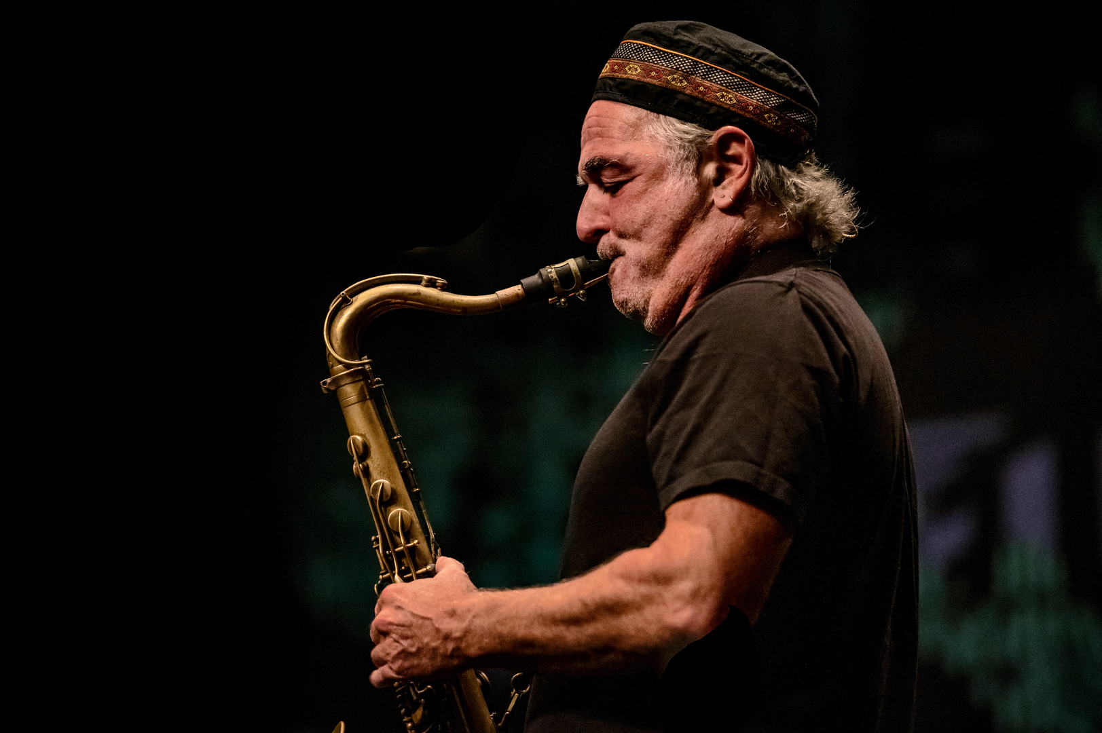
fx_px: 5506
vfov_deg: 7.6
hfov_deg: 11.4
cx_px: 551
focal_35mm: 180
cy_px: 366
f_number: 2.8
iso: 4000
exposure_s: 1/200
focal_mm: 180
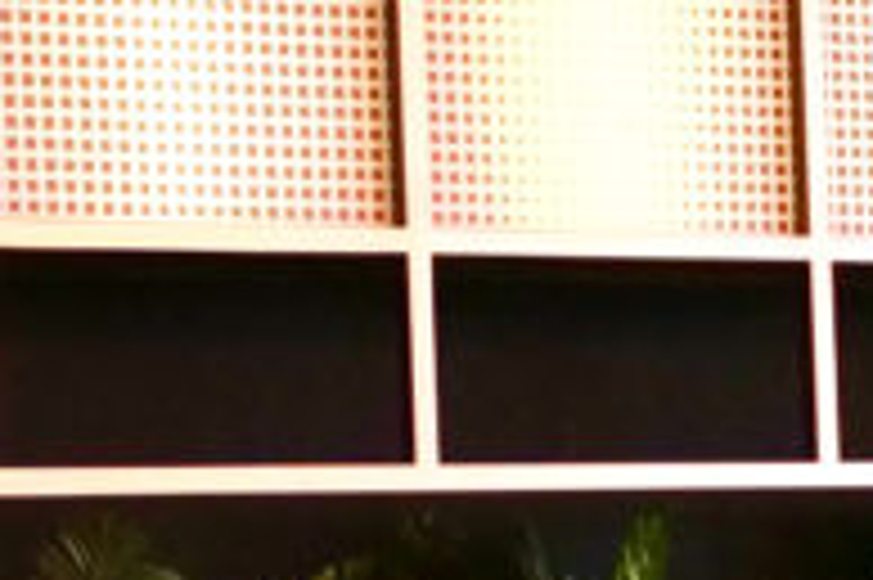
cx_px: 756
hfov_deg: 10.8
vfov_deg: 7.0
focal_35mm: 190
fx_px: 4603
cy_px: 1007
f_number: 2.8
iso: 400
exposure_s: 1/60
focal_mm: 12
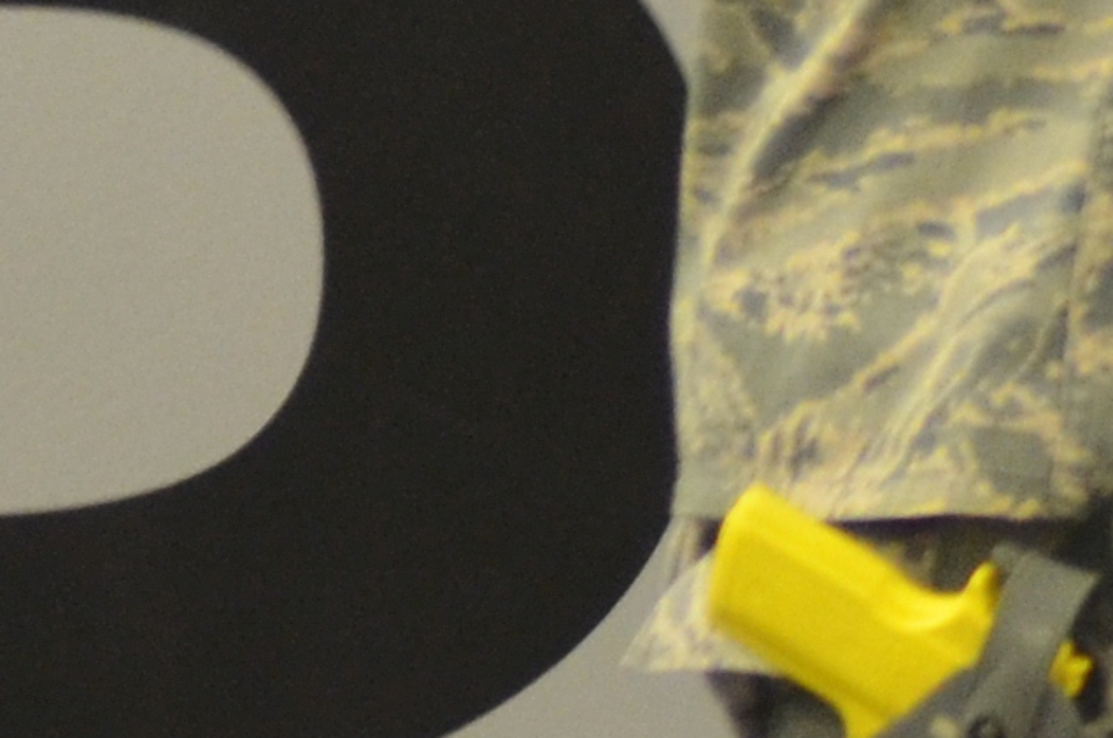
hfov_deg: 2.2
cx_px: 2676
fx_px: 28732
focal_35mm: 931
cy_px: 452
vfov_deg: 1.5
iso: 1000
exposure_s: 1/60
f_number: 2.8
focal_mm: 80
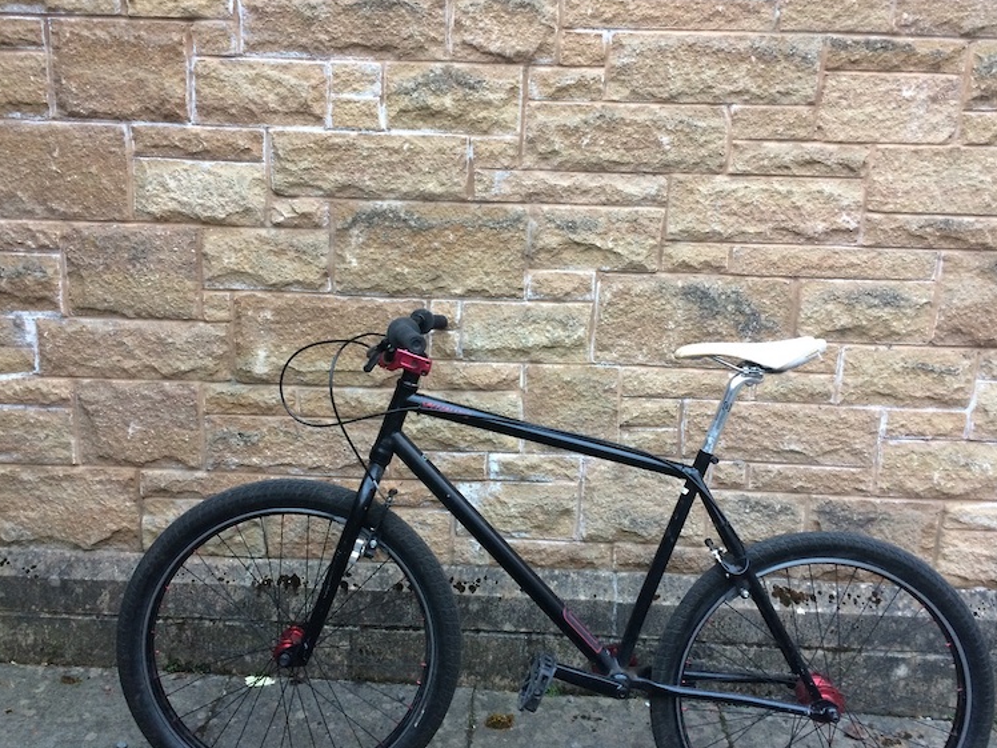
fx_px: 893
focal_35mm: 31
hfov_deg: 58.3
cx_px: 489
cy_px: 367
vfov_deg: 45.4
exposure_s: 1/33
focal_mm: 4.15
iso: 160
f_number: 2.2
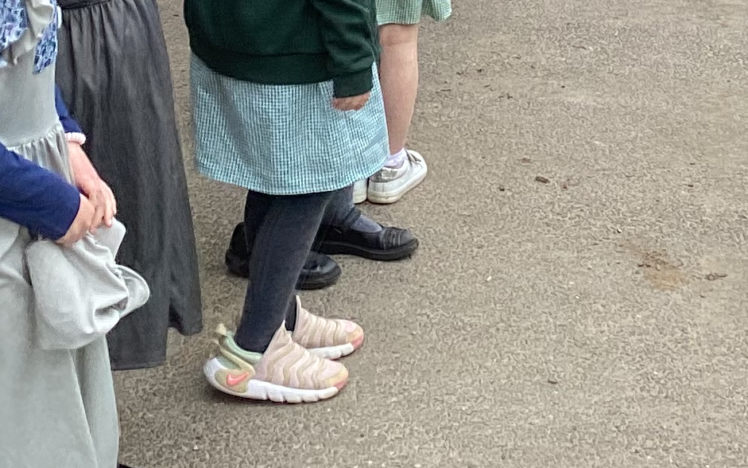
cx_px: 644
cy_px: -154
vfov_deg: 11.2
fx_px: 2324
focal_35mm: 114
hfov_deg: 18.1
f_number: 2.4
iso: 25
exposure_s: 1/205
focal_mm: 3.3
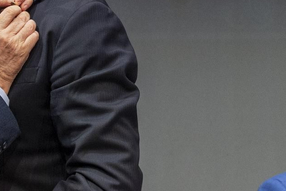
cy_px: 113
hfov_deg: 18.3
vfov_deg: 12.6
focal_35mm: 109
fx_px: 866
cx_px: 9
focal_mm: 29
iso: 1600
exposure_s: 1/125
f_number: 4
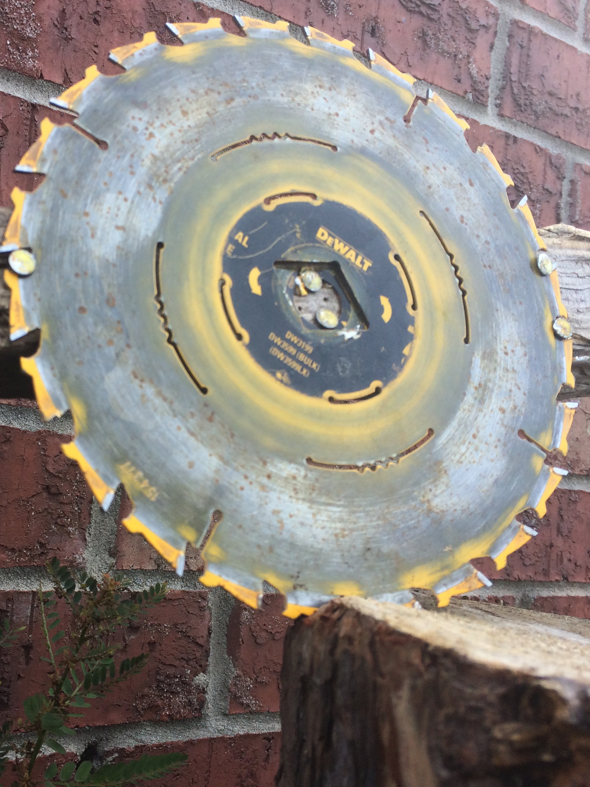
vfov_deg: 47.9
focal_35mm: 39
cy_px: 393
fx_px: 886
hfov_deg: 36.2
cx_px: 164
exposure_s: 1/293
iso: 32
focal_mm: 4.15
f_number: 2.2
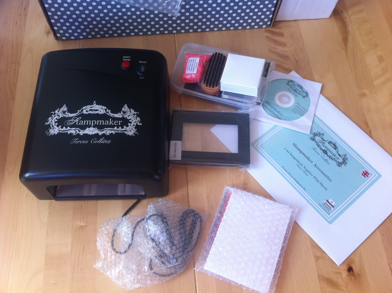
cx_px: 196
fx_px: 396
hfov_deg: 52.7
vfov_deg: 40.6
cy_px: 146
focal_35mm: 35
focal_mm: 3.85
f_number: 2.8
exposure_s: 1/20
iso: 80
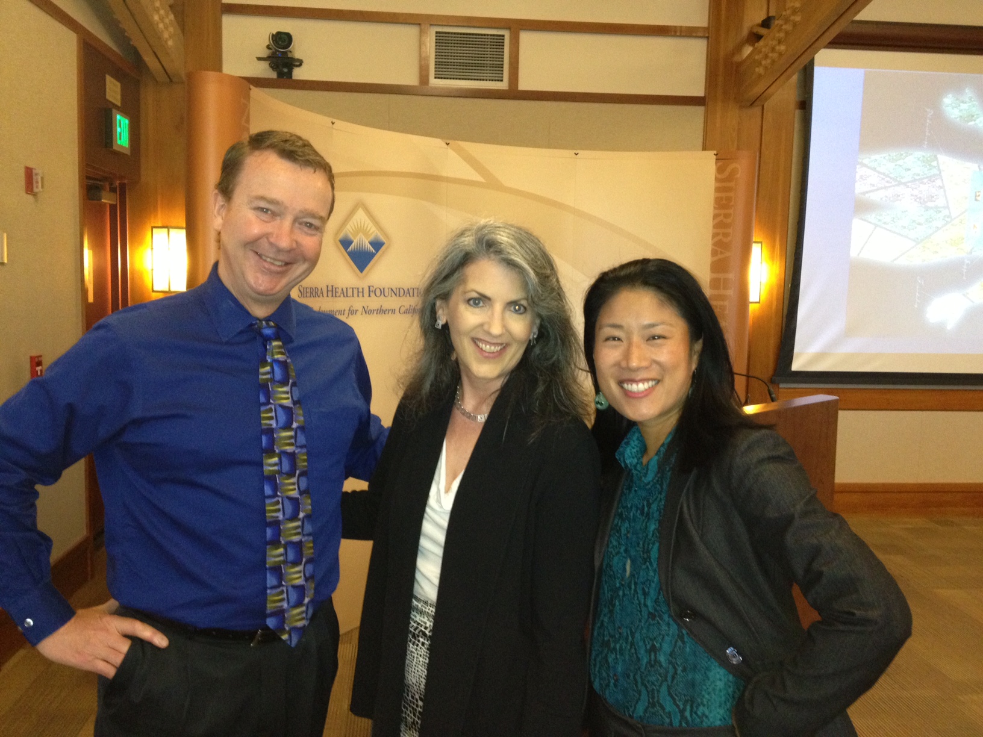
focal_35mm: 35
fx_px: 994
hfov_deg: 52.6
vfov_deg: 40.7
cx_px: 492
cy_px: 368
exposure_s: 1/17
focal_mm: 4.28
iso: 320
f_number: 2.4
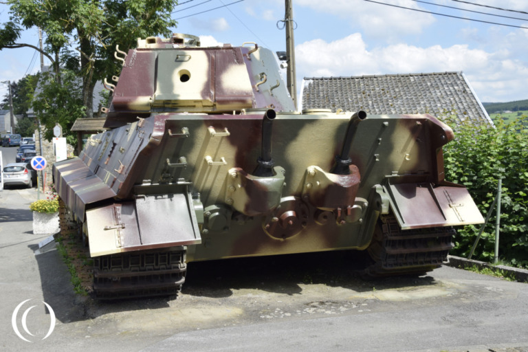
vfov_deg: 29.9
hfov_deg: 43.6
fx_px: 660
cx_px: 264
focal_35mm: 45
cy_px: 176
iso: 200
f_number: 9
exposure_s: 1/320
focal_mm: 30
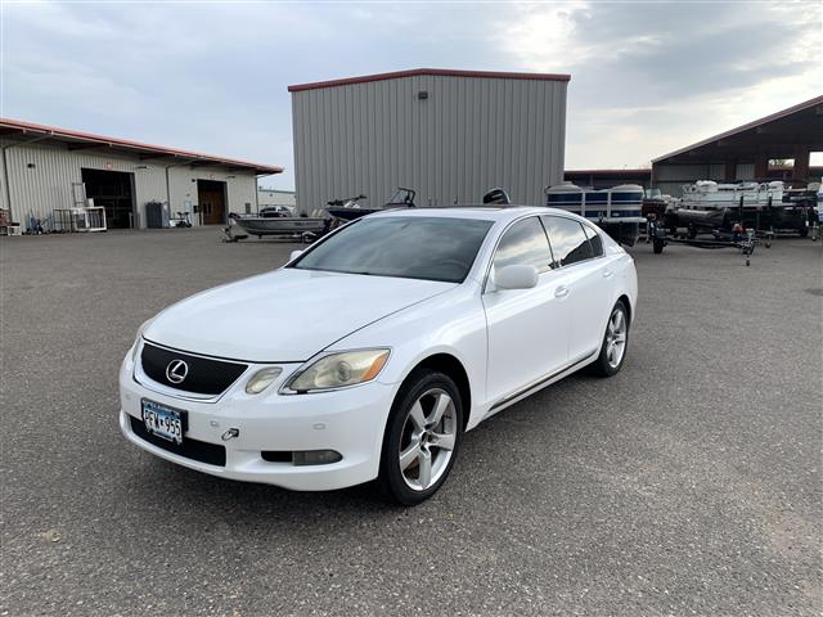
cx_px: 412
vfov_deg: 53.1
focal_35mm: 26
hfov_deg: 67.3
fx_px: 618
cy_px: 308
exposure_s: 1/1054
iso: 25
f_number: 1.8
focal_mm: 4.25
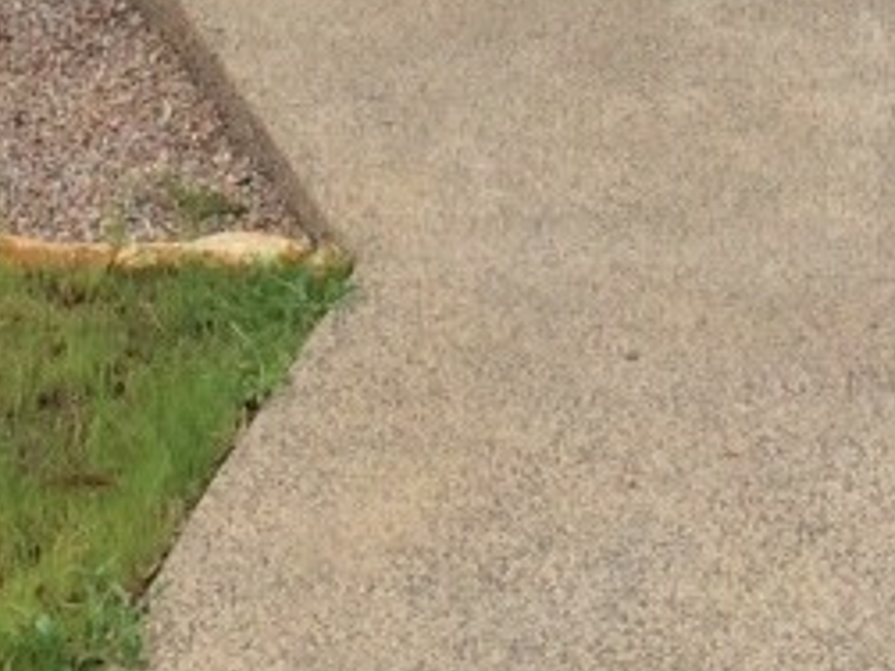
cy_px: -735
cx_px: 382
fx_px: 3954
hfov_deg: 12.9
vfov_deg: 9.0
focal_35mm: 153
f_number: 2.2
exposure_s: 1/1053
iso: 32
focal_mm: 4.12
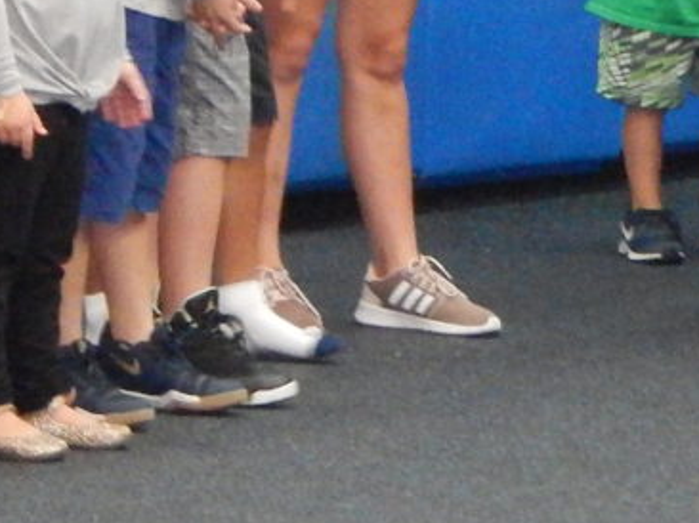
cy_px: -130
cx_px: 783
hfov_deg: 4.9
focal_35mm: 407
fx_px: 8213
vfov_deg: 3.6
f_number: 4.4
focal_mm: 16.6
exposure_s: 1/30
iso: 1100
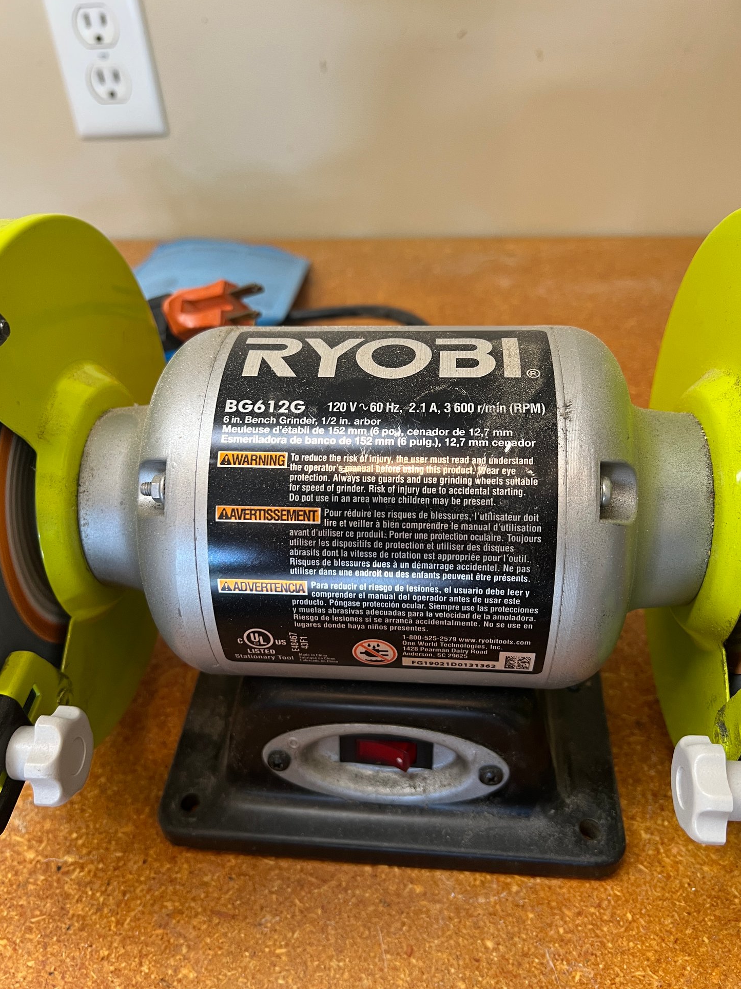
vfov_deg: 65.3
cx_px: 359
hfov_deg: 51.3
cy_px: 501
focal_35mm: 27
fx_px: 771
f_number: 1.5
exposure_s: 1/60
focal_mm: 5.7
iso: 125
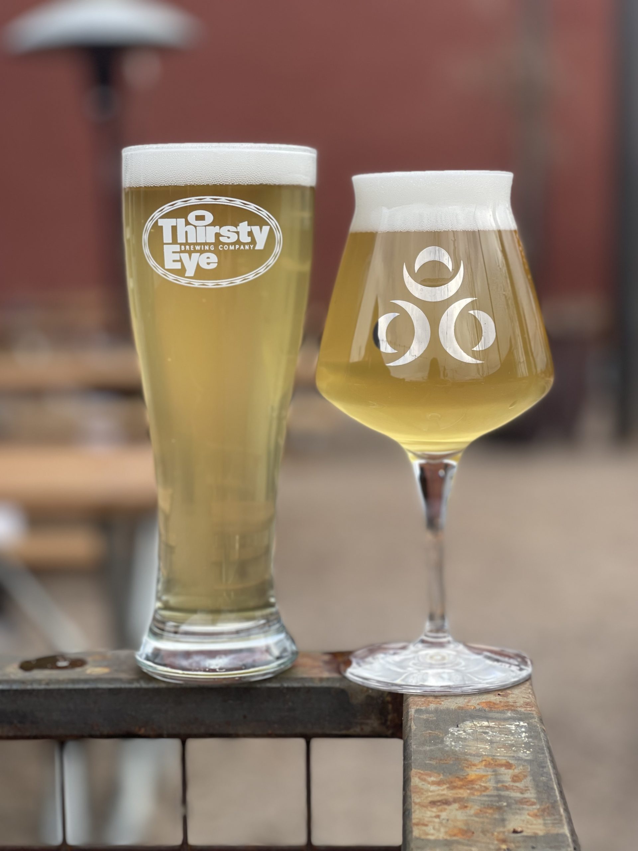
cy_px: 426
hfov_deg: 22.9
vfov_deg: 30.3
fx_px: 1573
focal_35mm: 64
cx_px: 319
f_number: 2.2
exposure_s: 1/145
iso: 20
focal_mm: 7.5
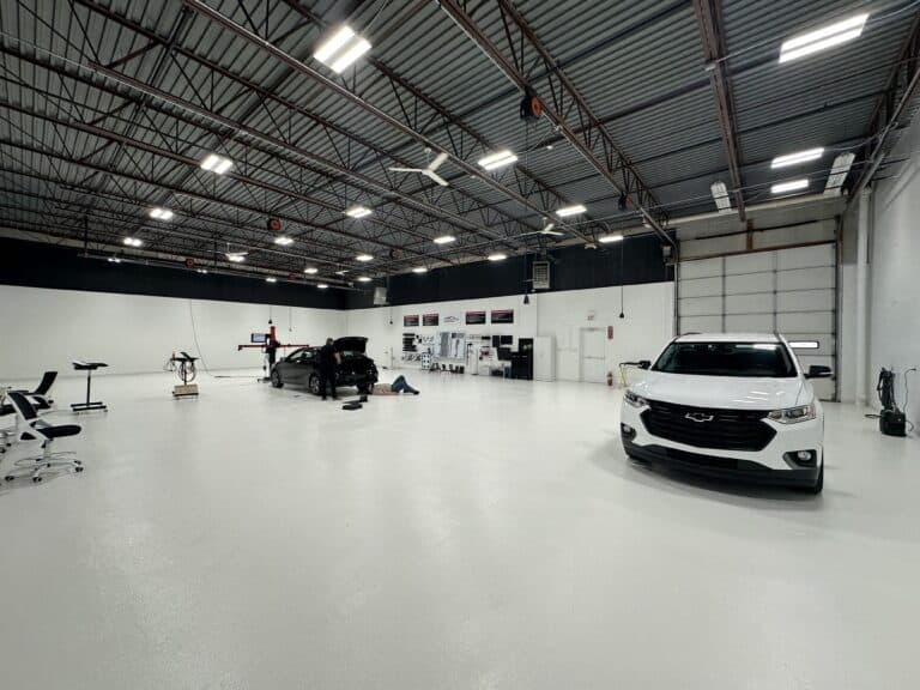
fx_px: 372
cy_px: 345
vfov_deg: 85.7
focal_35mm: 14
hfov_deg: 102.1
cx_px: 460
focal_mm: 2.22
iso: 80
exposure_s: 1/120
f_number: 2.2
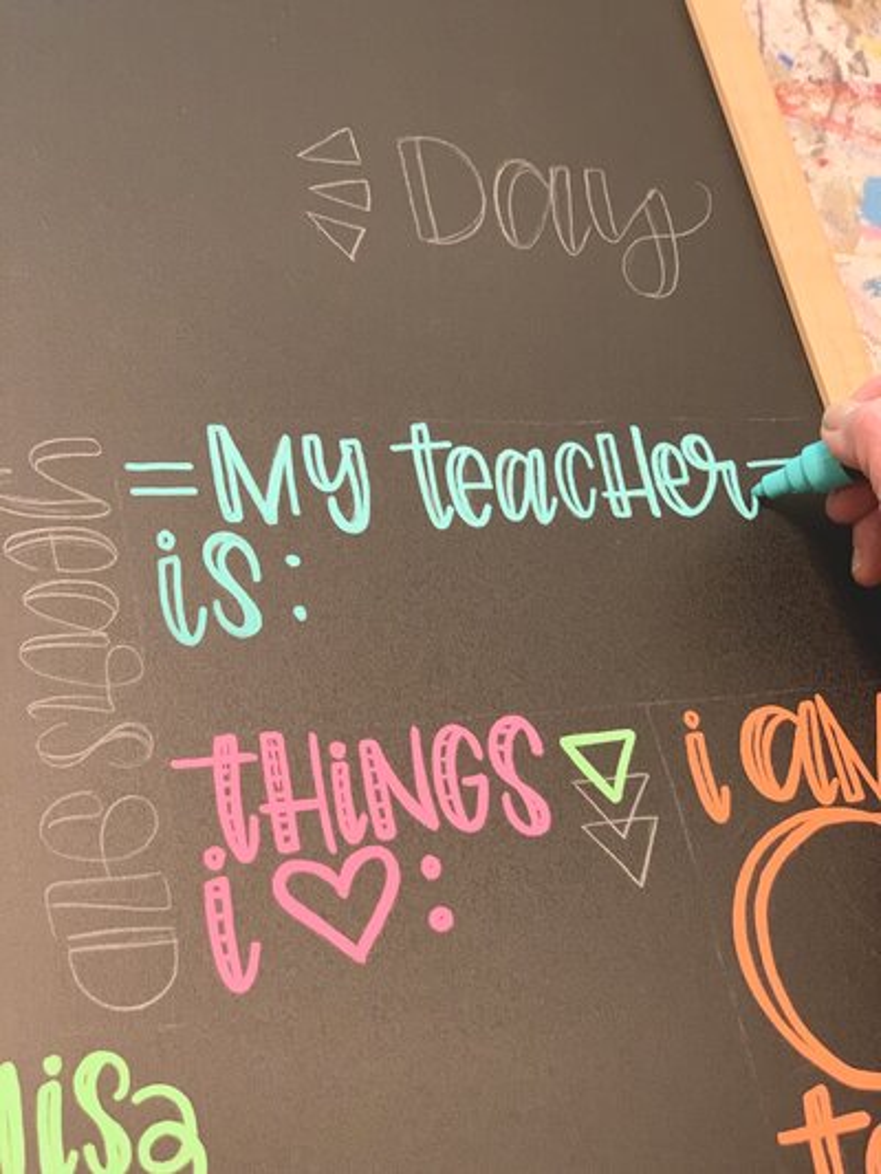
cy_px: 587
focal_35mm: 52
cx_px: 440
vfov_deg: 36.8
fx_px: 1764
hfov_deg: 28.0
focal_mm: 6
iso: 500
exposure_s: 1/40
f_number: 2.4
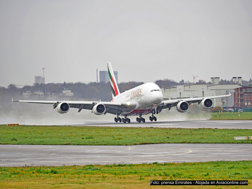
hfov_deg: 6.6
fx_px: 2184
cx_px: 126
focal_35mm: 300
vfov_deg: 5.0
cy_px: 94
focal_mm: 150
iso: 200
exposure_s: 1/320
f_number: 2.8
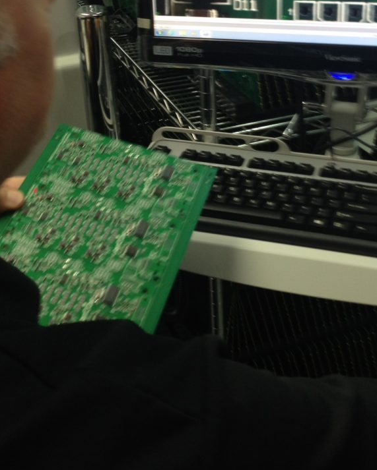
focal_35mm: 56
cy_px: 110
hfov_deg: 27.1
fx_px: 781
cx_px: 201
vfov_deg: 32.8
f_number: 2.4
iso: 64
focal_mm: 4.12
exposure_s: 1/20
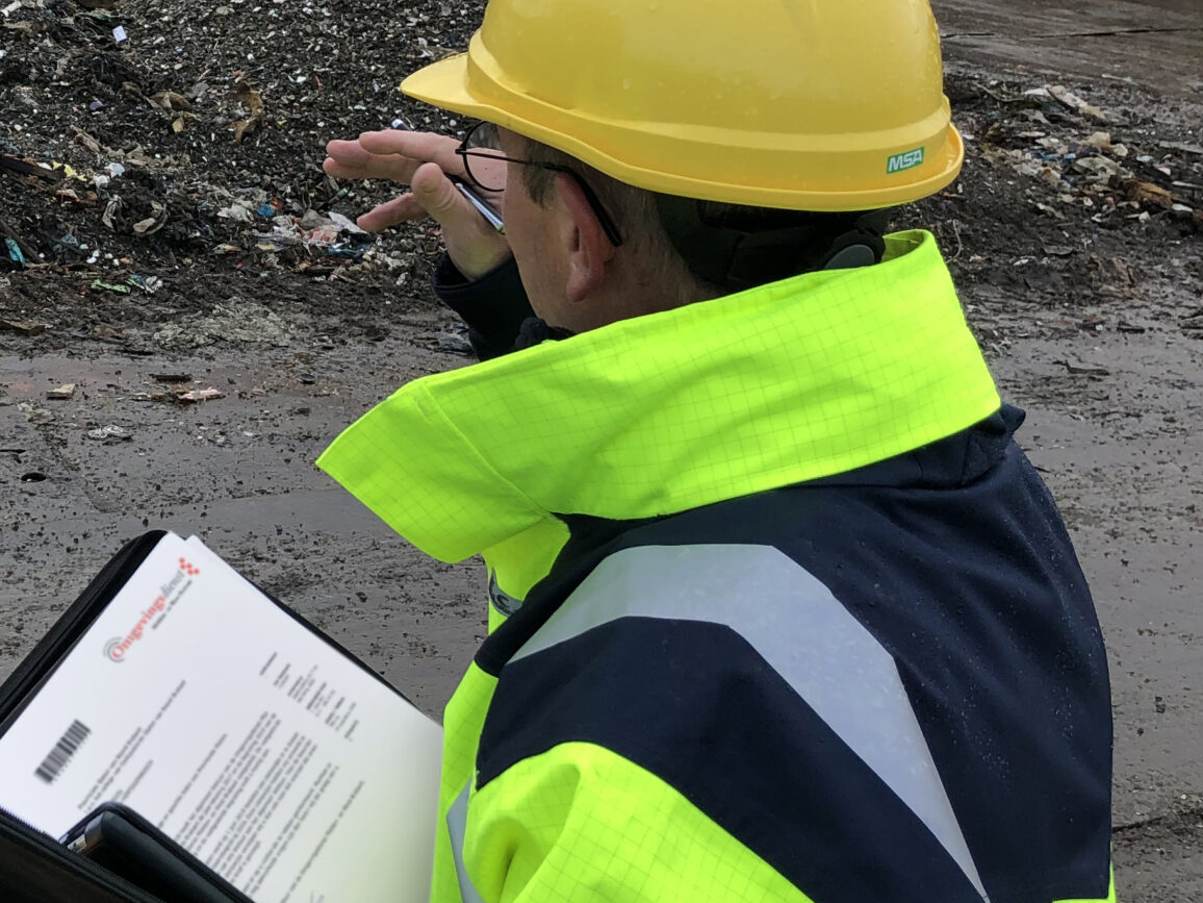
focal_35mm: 62
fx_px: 2155
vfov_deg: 23.4
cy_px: 214
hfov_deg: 29.5
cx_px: 50
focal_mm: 3.99
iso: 20
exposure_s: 1/466
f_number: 1.8
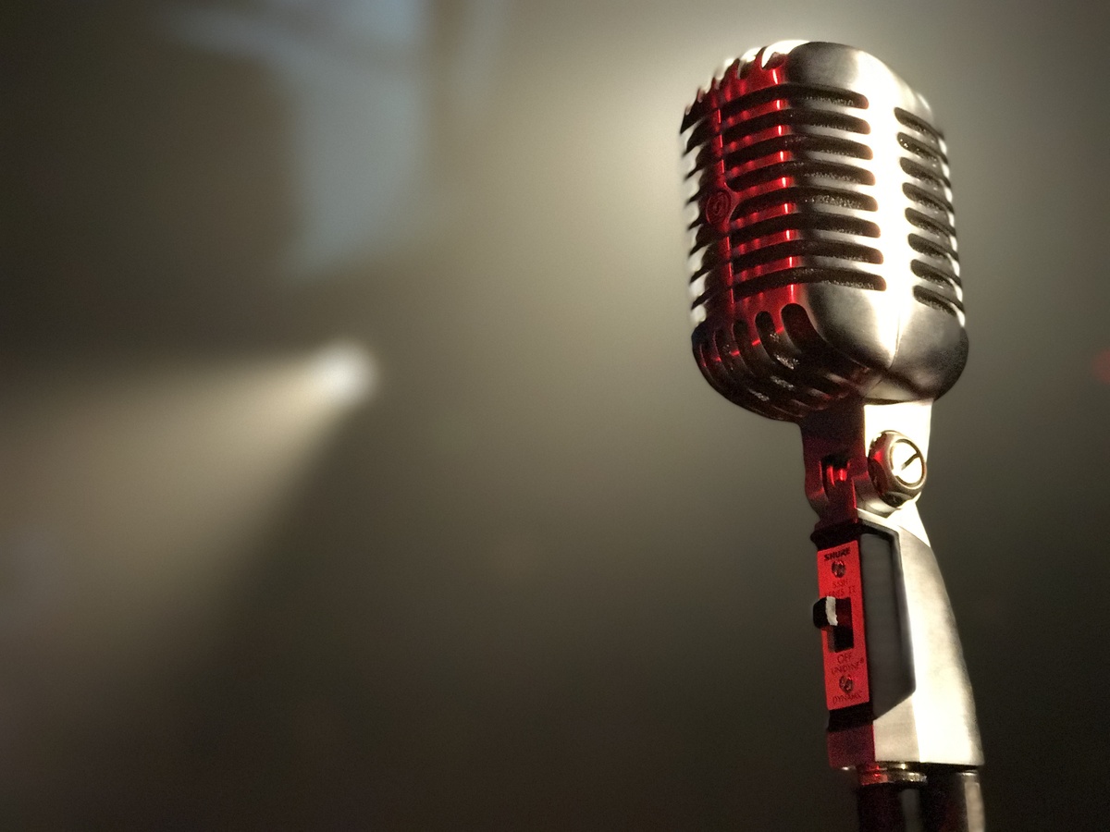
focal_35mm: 57
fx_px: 1828
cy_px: 416
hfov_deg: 33.8
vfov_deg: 25.7
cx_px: 555
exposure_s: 1/50
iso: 500
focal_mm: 6.6
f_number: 2.8
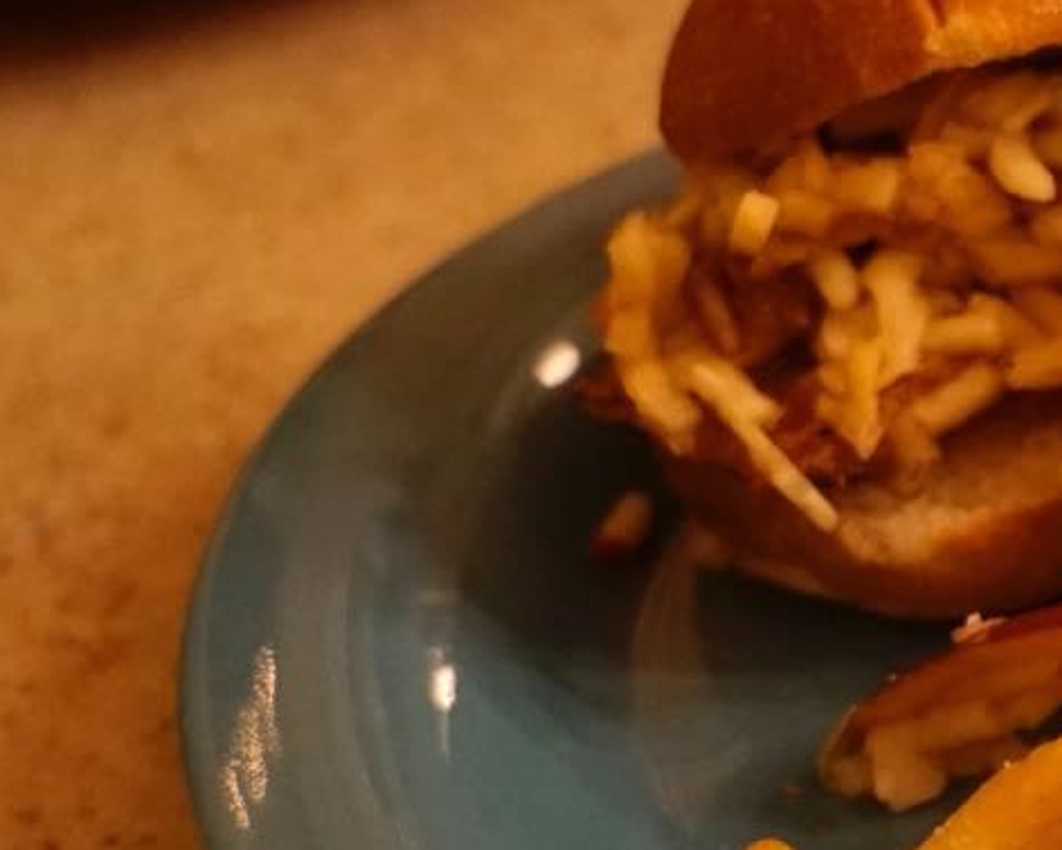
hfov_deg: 15.0
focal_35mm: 119
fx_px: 3742
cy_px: 526
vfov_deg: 13.0
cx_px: 1580
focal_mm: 37
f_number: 4
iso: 6400
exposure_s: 1/60
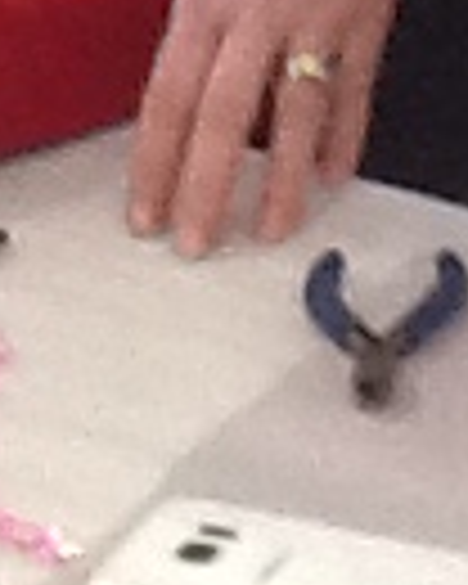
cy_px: -824
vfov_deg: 5.9
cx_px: 288
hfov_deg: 4.9
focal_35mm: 316
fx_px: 5471
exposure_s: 1/30
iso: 100
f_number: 2.4
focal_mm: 2.03
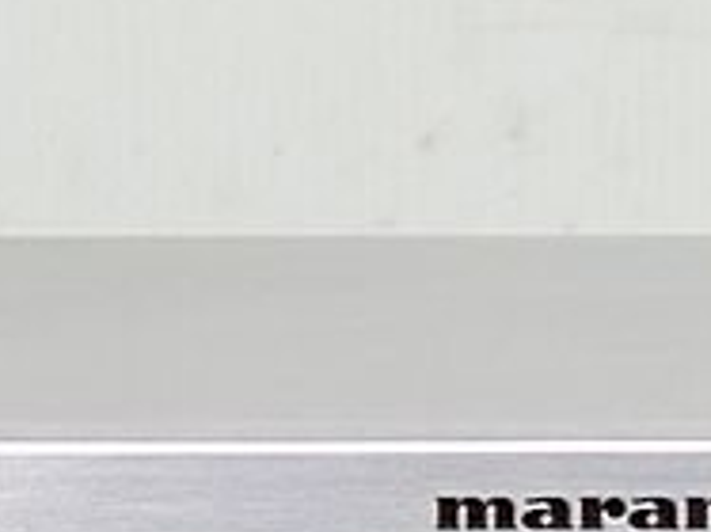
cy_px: 794
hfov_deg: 4.9
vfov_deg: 3.6
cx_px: 639
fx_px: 8334
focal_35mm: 406
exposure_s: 1/10
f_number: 4.7
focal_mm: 14.1
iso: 200
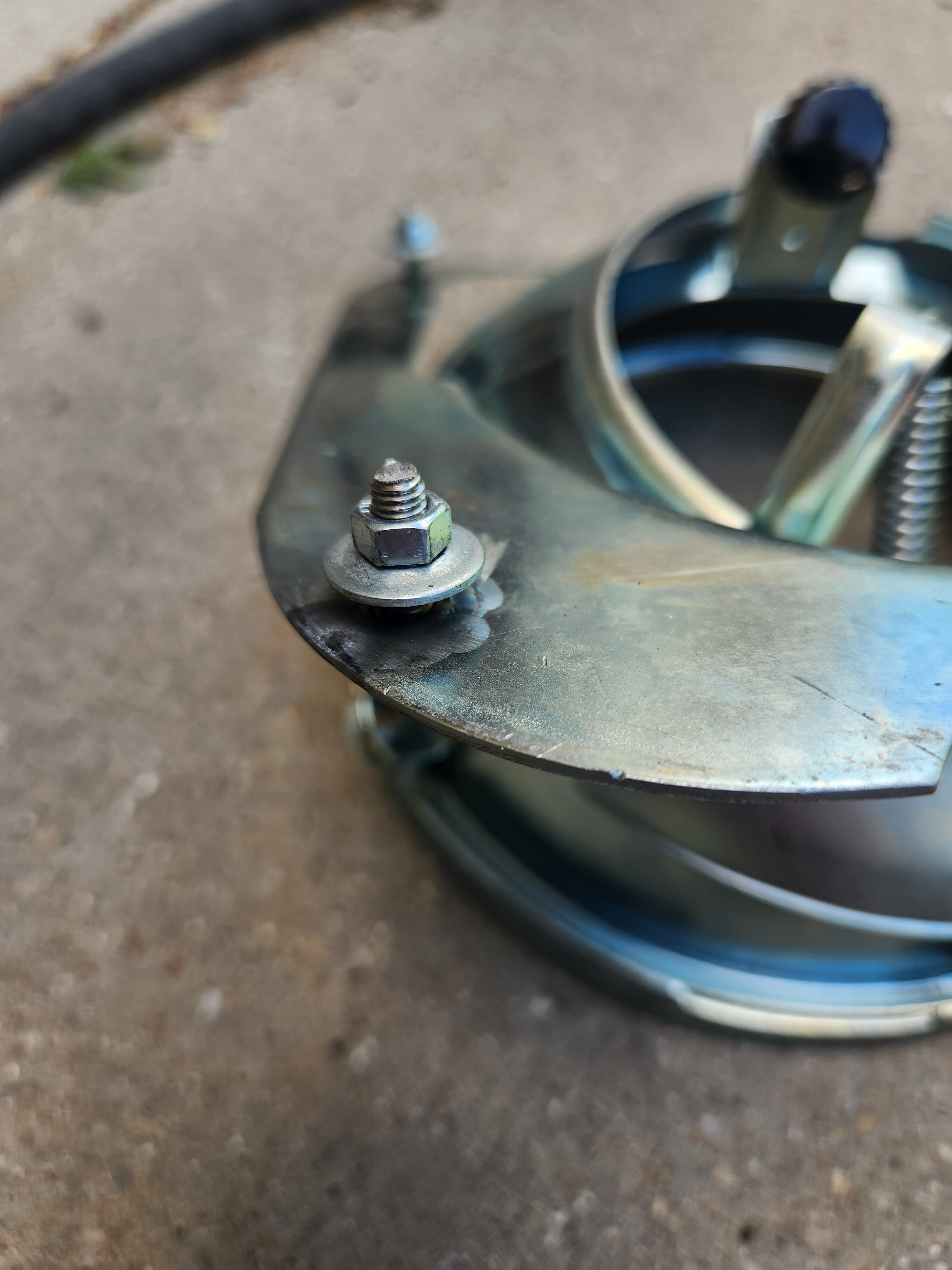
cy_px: 635
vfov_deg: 73.9
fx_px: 843
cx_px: 476
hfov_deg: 58.9
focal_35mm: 23
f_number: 1.8
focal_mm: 5.4
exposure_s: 1/180
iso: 25
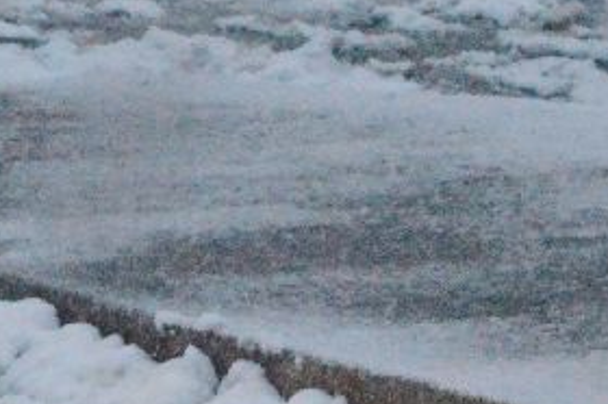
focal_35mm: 531
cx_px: 65
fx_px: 8961
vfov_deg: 2.6
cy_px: -699
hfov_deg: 3.9
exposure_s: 1/80
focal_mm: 55
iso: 6400
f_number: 5.6
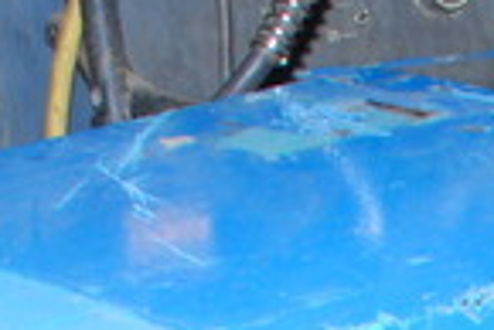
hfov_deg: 10.4
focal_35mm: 191
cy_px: 913
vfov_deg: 6.7
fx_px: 2624
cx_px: 705
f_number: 5
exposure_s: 1/60
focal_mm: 18
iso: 400
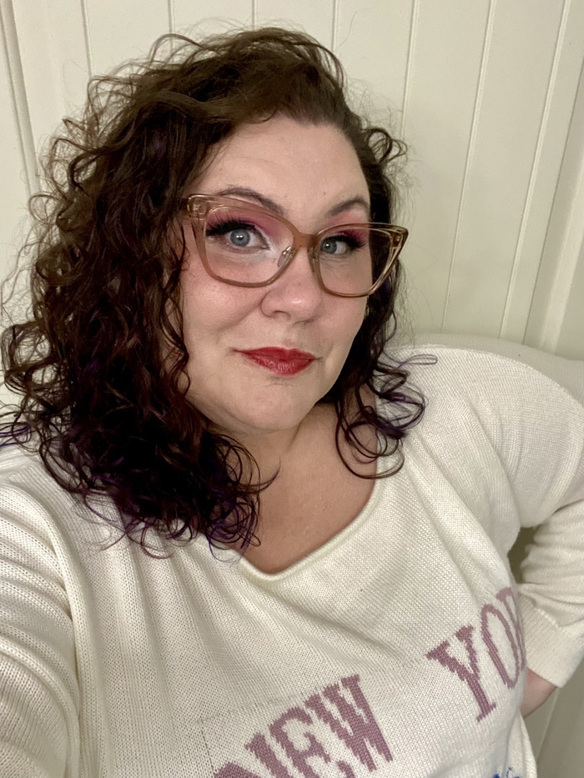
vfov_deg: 60.0
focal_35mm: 30
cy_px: 389
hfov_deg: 46.8
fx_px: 675
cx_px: 292
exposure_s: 1/30
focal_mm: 2.71
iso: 500
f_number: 2.2
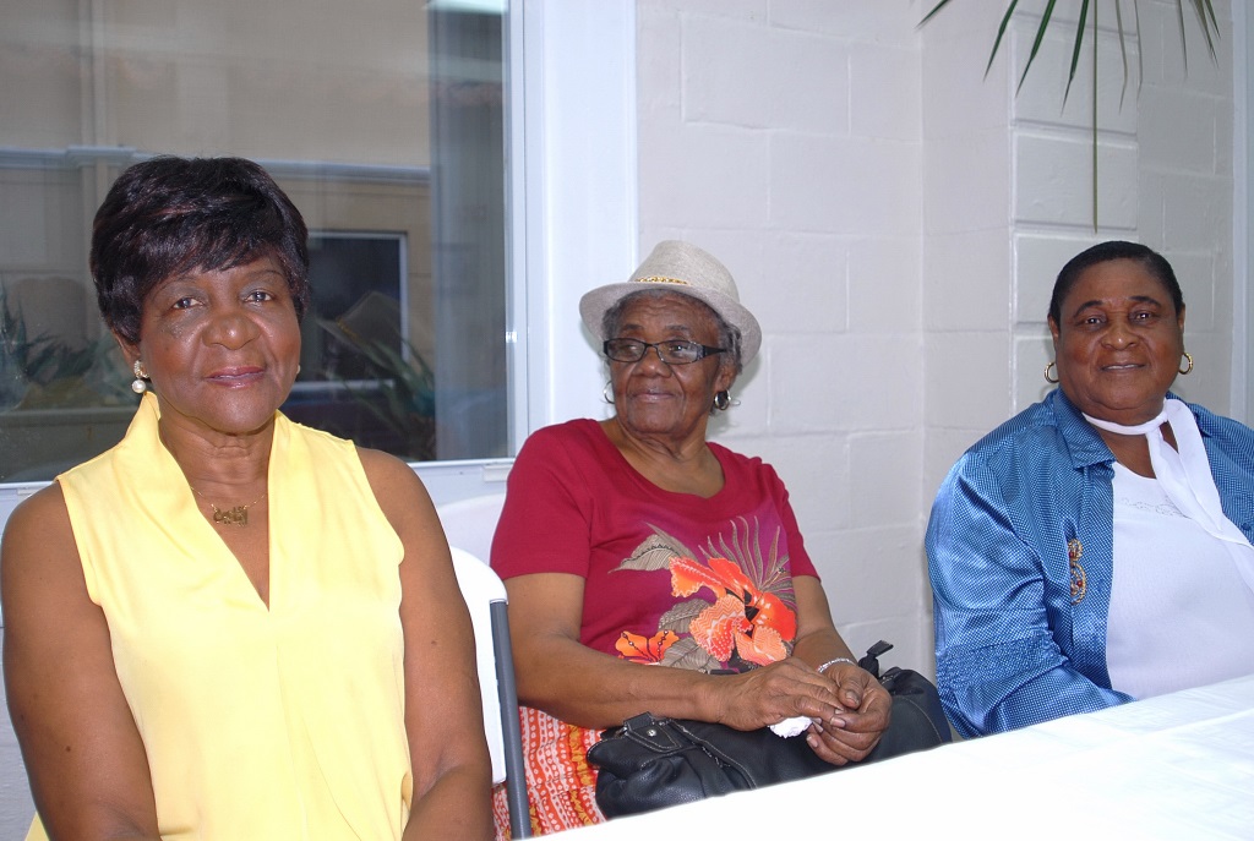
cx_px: 627
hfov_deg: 53.0
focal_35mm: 36
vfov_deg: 37.0
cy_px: 420
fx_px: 1256
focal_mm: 24
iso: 100
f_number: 3.5
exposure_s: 1/60
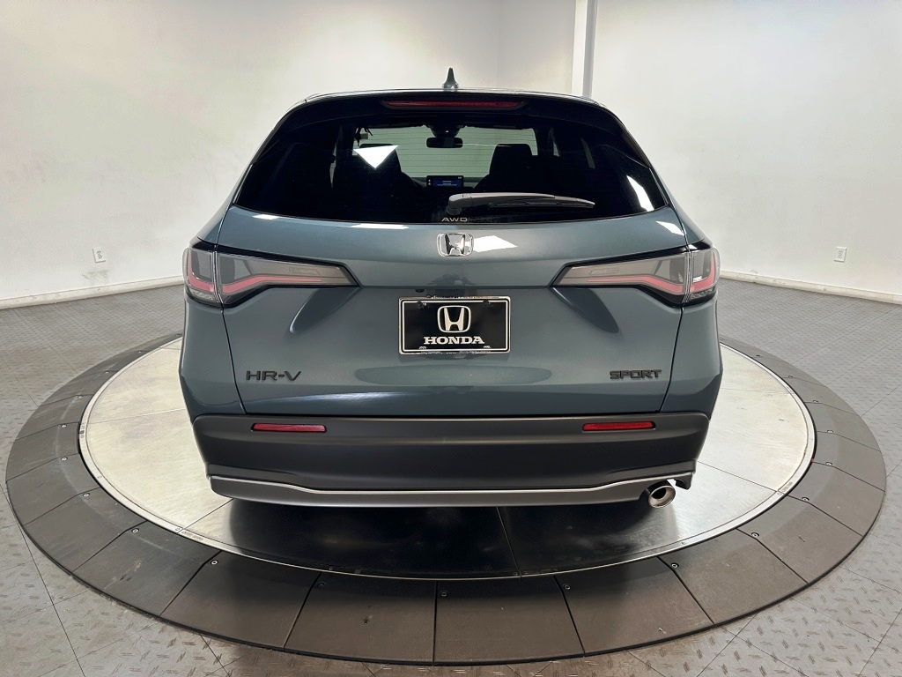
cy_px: 338
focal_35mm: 24
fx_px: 625
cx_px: 451
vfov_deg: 56.8
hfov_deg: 71.6
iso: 320
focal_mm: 6.86
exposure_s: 1/60
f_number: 1.78
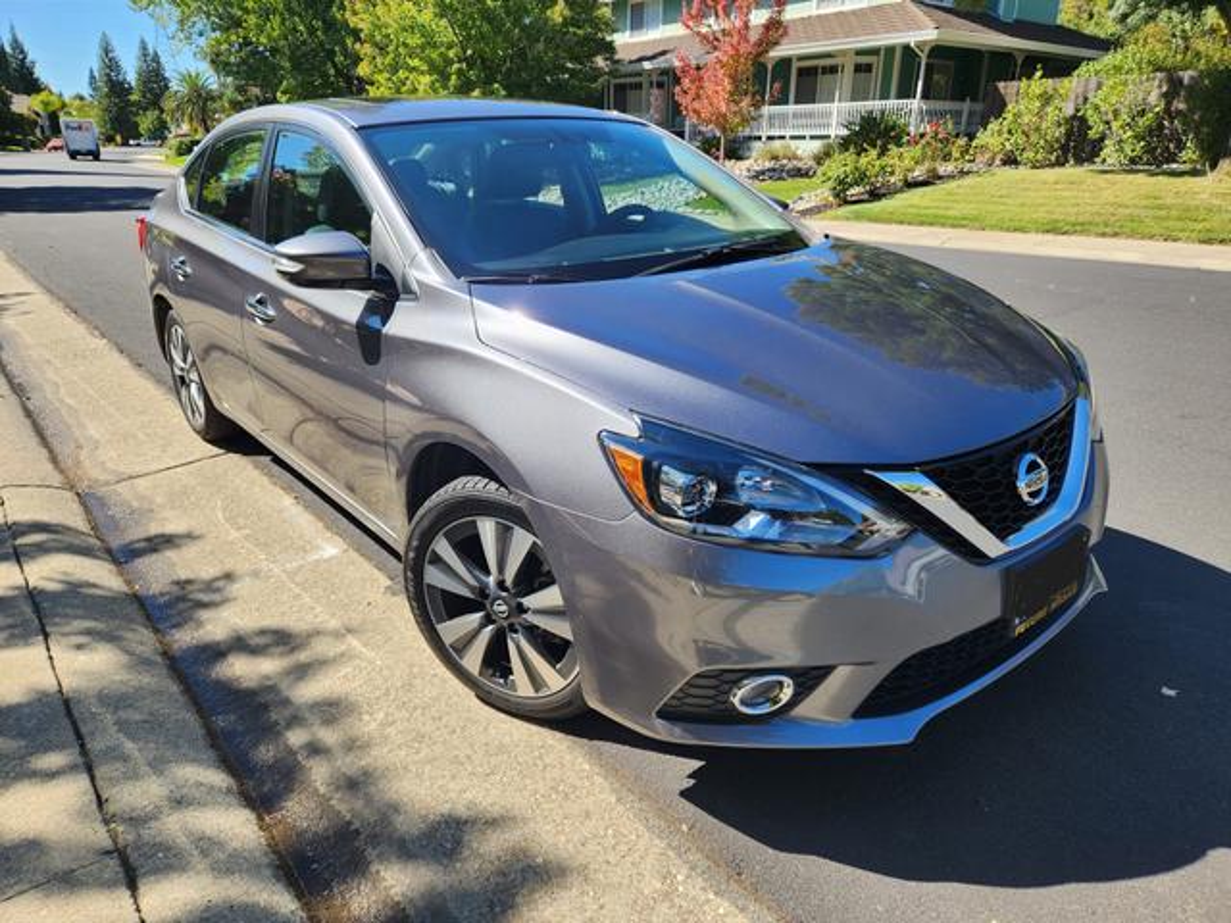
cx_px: 616
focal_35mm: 23
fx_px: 818
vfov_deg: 58.9
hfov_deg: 73.9
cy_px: 462
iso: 20
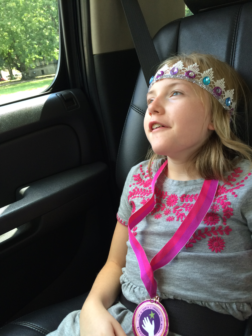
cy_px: 168
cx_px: 126
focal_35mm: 29
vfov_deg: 61.7
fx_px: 281
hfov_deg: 48.2
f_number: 2.2
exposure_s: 1/30
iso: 64
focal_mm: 4.15
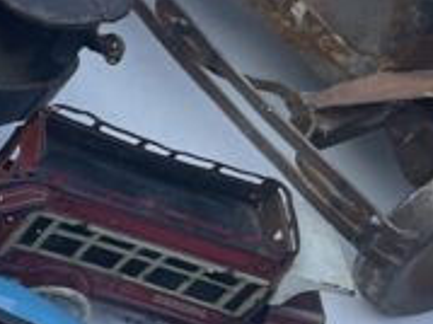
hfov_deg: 8.8
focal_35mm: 174
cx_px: -958
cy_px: 0
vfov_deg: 8.5
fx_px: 2175
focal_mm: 4.2
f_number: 1.6
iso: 32
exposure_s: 1/855
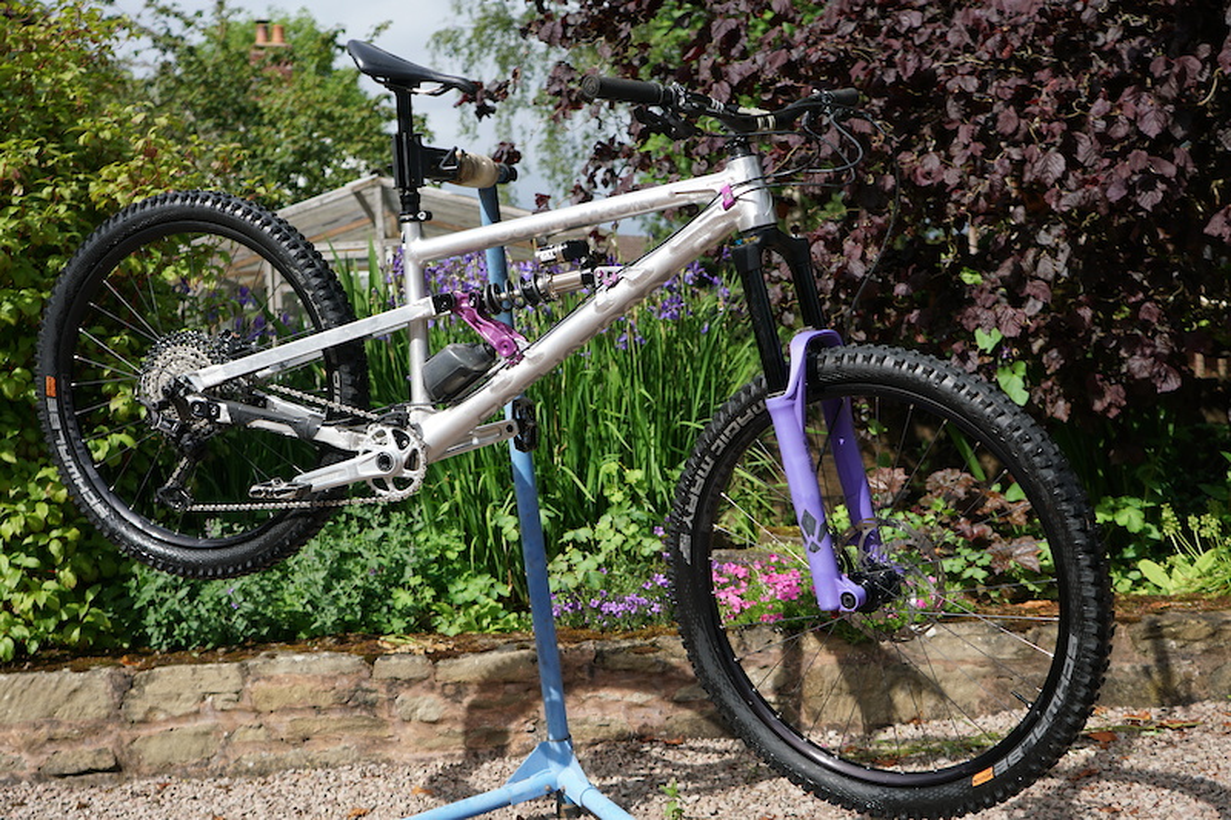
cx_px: 616
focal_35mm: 42
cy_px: 410
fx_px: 1436
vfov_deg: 31.9
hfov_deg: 46.4
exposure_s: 1/1000
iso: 125
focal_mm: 28
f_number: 4
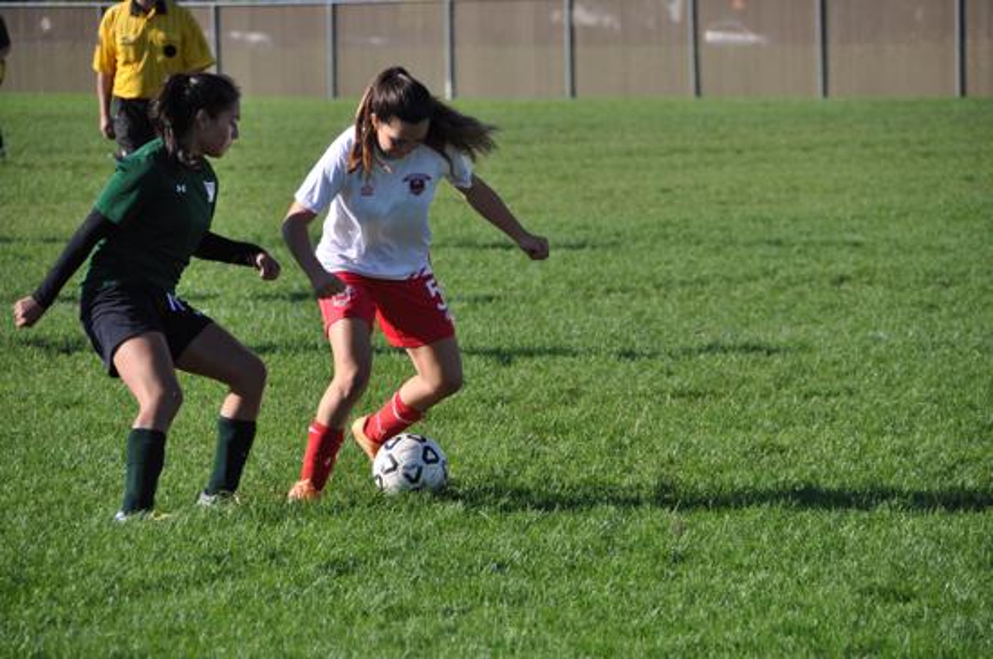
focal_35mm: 225
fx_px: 6197
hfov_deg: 9.2
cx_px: 496
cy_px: 330
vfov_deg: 6.1
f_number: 6.3
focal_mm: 150
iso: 400
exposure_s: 1/1600
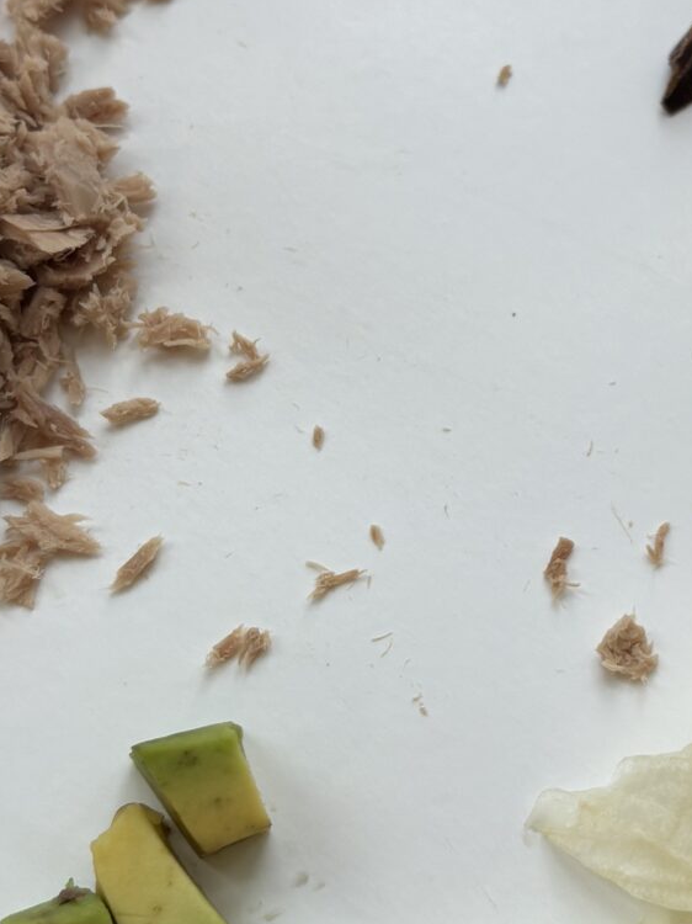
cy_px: 500
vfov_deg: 27.4
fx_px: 1894
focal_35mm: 71
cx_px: 512
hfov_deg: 20.6
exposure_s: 1/100
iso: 40
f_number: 1.6
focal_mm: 5.96
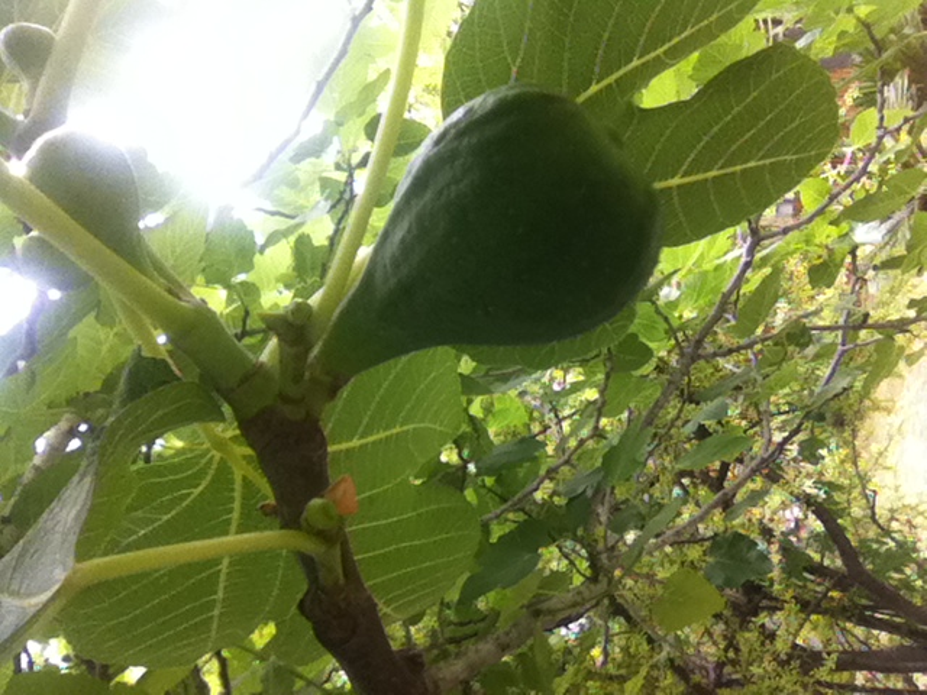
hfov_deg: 52.6
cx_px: 464
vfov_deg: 40.7
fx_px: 937
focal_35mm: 35
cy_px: 348
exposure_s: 1/120
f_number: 2.4
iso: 125
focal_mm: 3.85
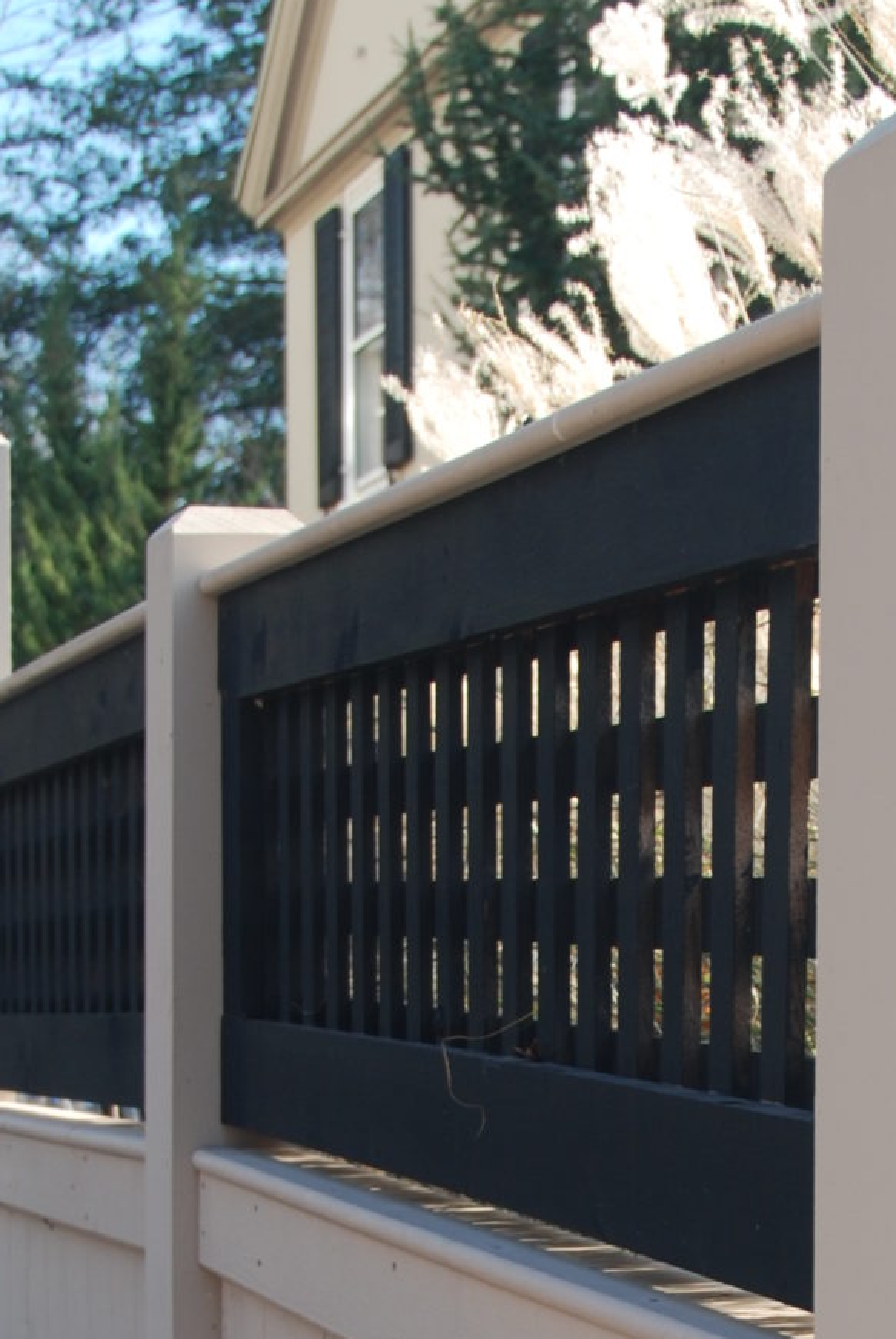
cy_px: 1268
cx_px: 715
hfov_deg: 14.1
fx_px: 3611
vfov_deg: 20.5
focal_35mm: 97
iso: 100
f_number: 3.8
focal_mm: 22
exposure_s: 1/60
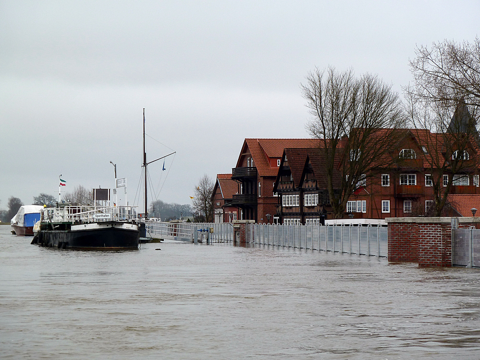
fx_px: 1900
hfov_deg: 14.4
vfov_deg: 10.8
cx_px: 240
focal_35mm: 137
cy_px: 180
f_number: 4.5
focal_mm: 22.5
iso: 80
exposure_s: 1/60
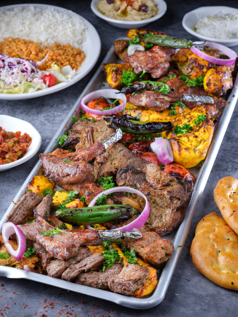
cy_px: 158
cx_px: 119
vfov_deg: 20.7
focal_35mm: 95
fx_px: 871
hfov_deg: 15.6
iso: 100
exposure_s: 1/125
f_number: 20
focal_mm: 120
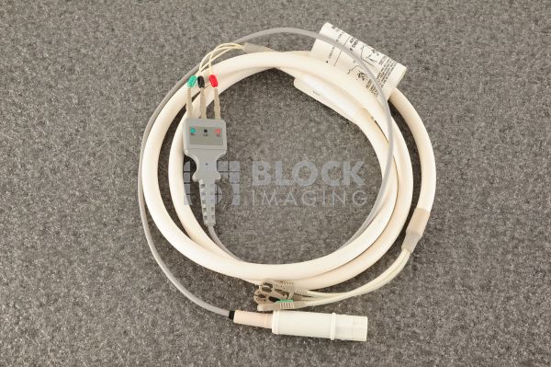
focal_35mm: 50
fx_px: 765
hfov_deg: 39.6
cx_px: 276
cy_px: 184
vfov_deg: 26.9
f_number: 14
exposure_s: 1/160
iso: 1600
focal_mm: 50
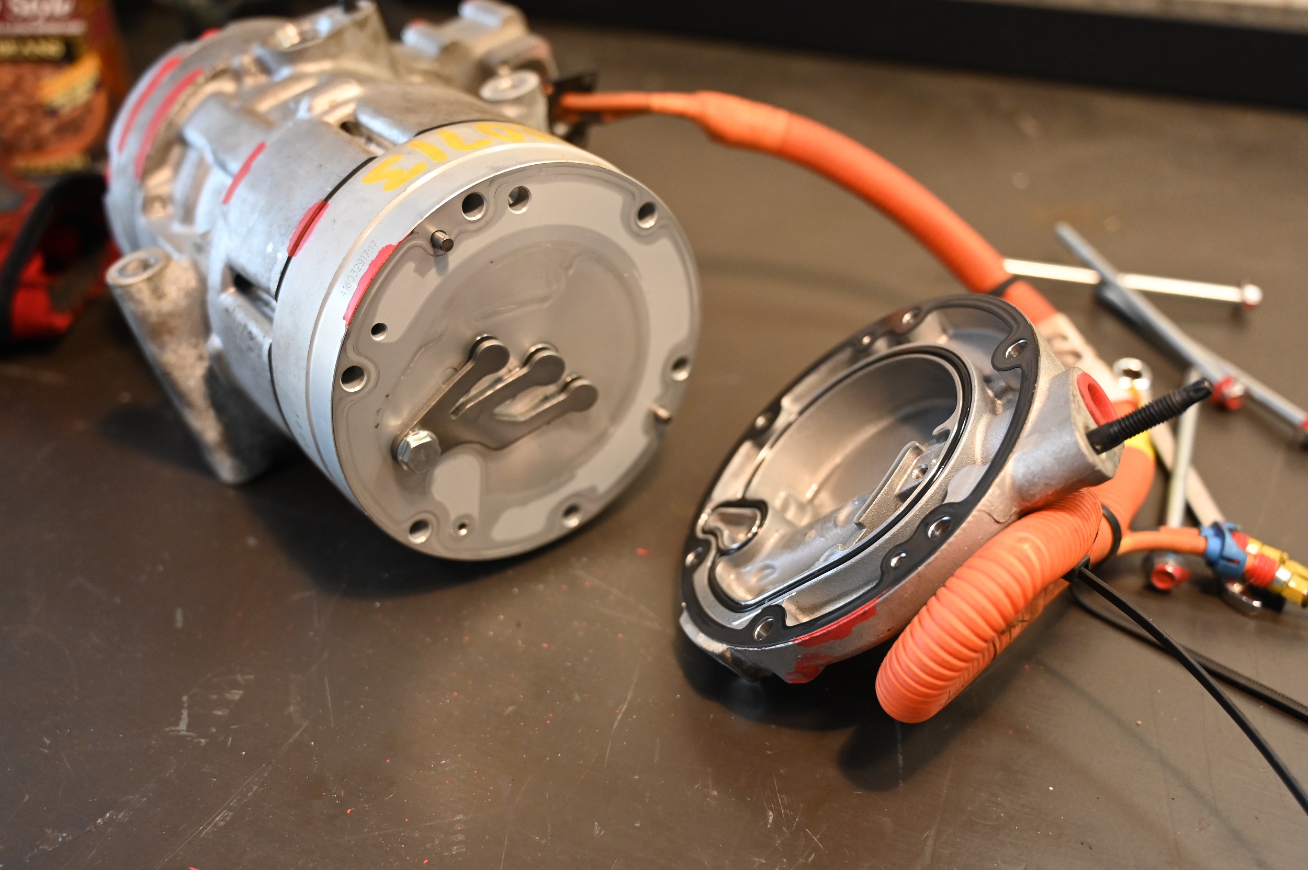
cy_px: 435
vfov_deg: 38.8
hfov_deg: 55.8
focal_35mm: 34
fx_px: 1234
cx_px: 654
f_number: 4
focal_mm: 34
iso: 3200
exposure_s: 1/125
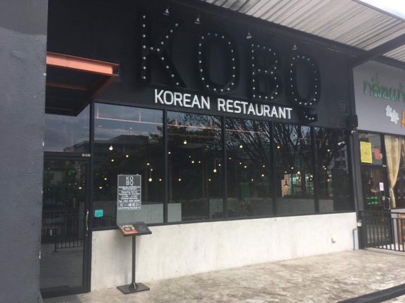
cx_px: 202
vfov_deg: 48.2
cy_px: 152
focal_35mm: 29
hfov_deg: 61.7
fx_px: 339
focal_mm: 4.15
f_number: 2.2
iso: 25
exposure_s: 1/894
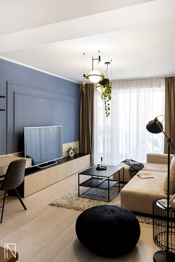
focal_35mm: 28
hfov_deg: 46.4
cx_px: 88
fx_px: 204
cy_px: 131
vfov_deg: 65.5
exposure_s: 1/60
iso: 400
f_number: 3.5
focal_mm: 28
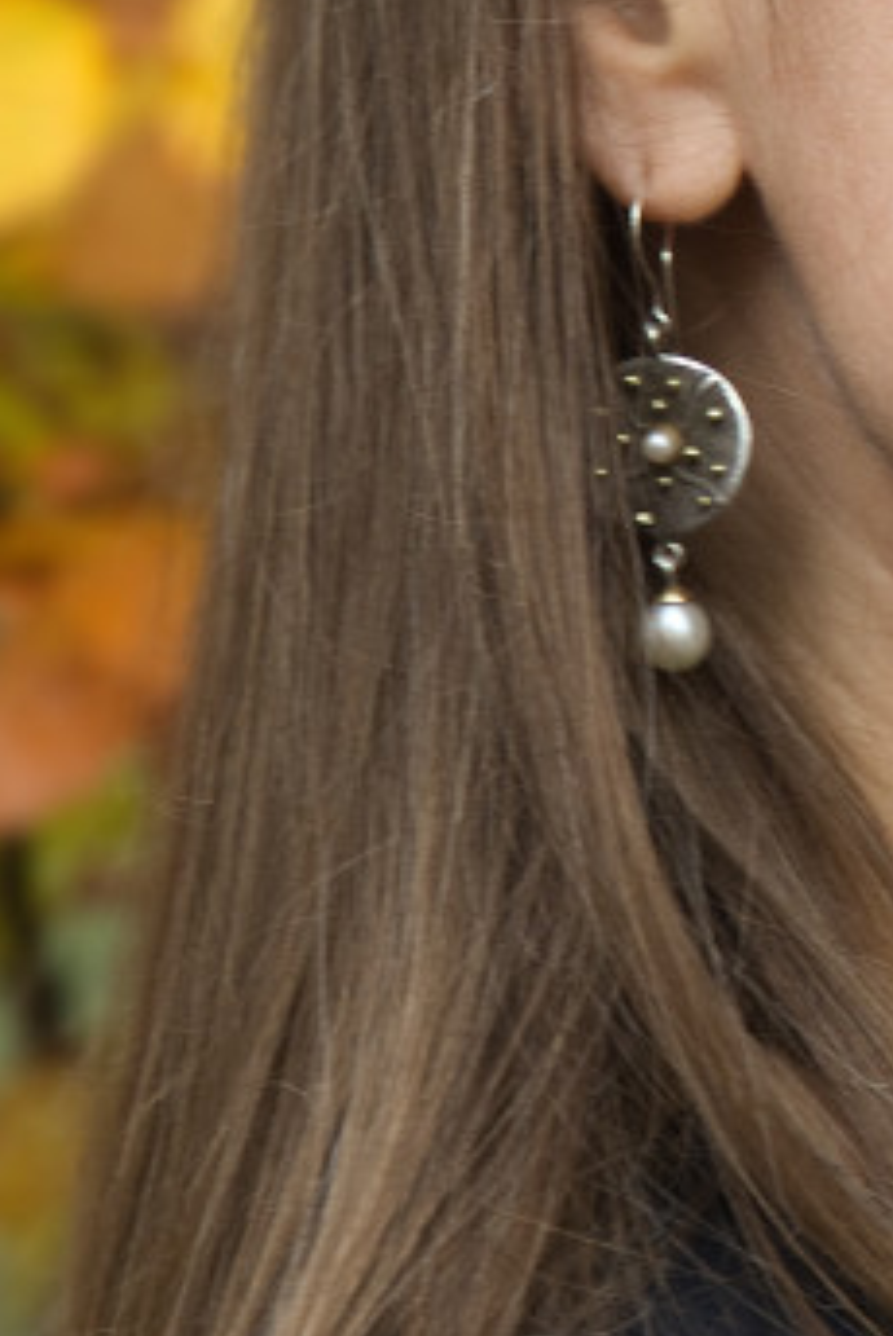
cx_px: 1326
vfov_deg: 7.0
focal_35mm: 292
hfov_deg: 4.7
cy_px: 198
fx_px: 10842
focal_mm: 65
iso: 200
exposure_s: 1/125
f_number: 5.3
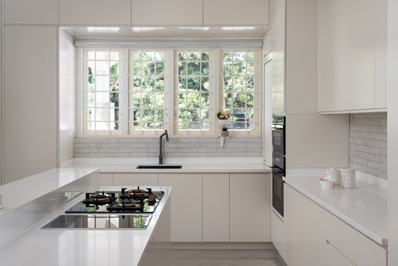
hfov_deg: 50.7
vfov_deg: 35.1
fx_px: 420
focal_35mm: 38
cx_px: 199
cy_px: 133
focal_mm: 38
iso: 100
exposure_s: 1/2
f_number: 7.1
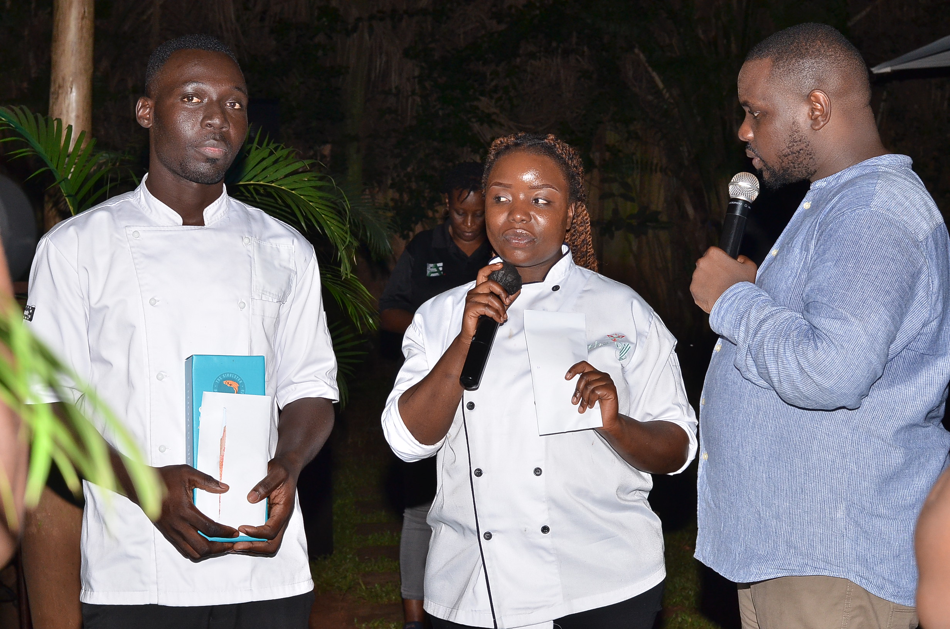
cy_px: 314
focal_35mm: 75
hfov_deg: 27.0
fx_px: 1975
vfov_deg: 18.1
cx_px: 475
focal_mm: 50
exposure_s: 1/250
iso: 800
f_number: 8
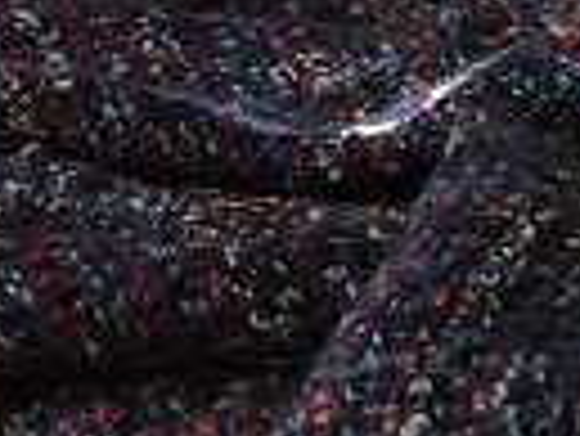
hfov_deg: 11.4
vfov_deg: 9.4
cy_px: -67
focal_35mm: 157
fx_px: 2633
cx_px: 1144
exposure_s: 1/33
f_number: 2.2
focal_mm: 4.15
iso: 80
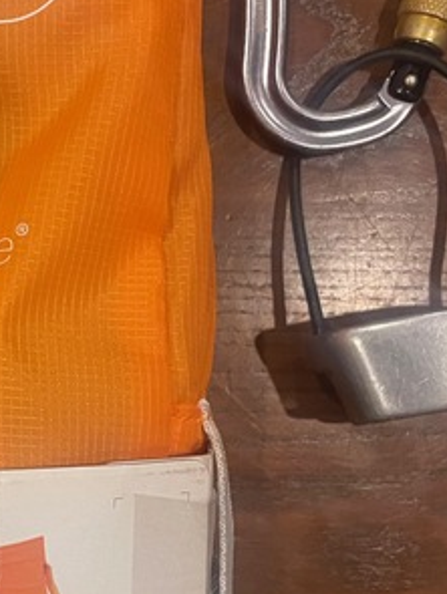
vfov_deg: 29.1
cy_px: 401
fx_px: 1134
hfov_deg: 21.7
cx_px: 21
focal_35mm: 66
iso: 400
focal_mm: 4.2
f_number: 1.6
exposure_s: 1/60
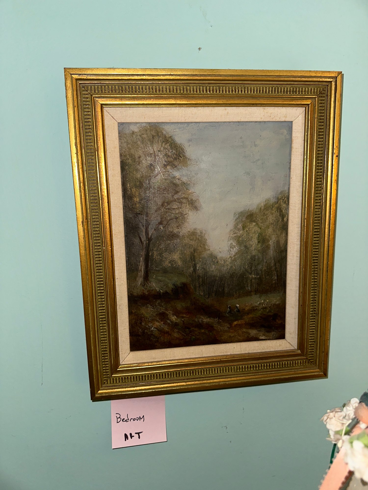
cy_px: 245
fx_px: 340
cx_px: 184
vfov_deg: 71.6
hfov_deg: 56.8
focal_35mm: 24
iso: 125
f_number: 1.78
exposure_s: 1/17
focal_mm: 6.86
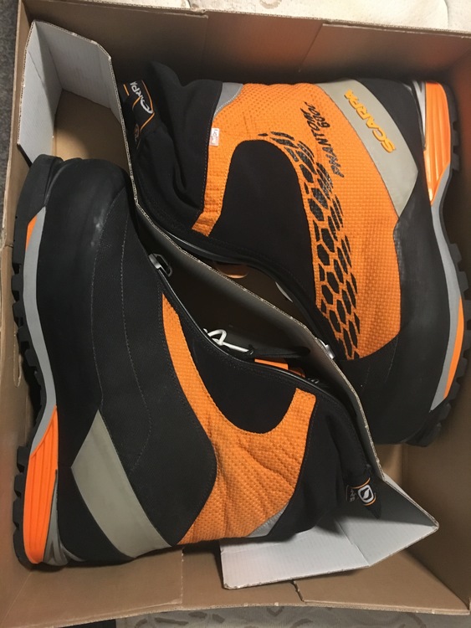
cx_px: 236
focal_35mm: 29
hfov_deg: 48.3
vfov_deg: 61.6
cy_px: 314
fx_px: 526
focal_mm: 4.15
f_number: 2.2
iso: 250
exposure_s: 1/15
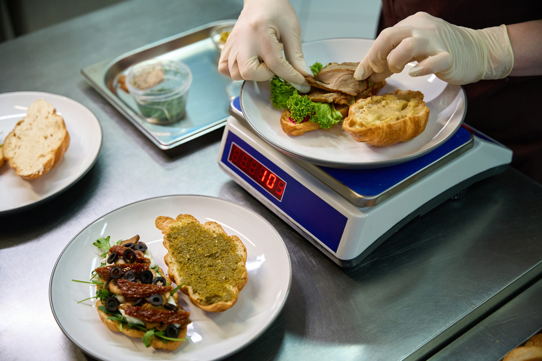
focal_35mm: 52
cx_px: 271
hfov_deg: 38.5
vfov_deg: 26.2
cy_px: 180
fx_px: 775
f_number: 2.8
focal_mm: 51.5
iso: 640
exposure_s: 1/250
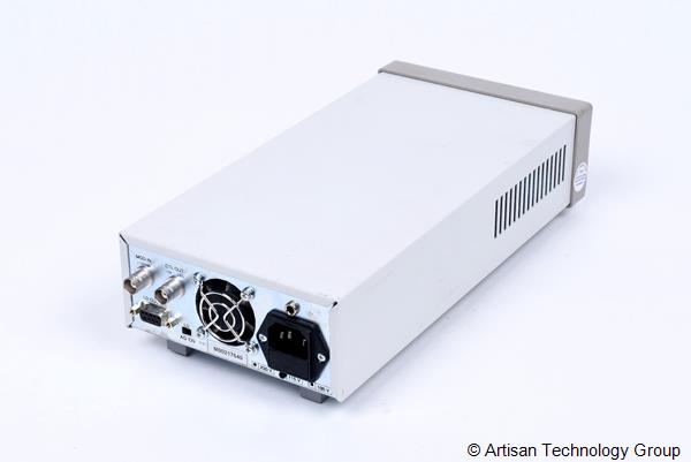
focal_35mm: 57
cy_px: 231
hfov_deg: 35.0
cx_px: 346
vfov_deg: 23.8
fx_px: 1095
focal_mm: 38
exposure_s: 1/200
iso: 200
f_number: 18
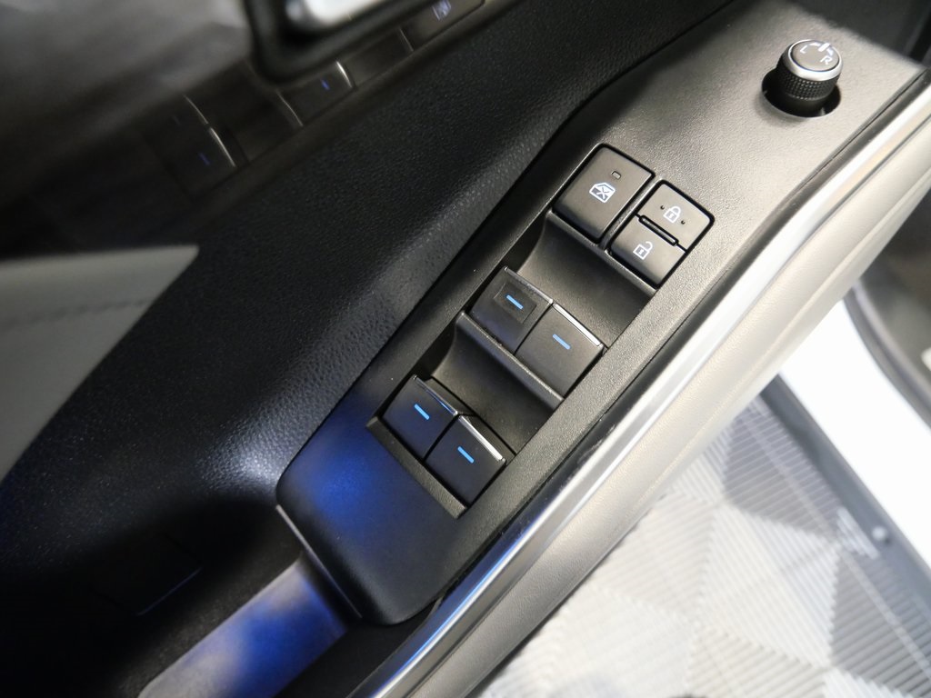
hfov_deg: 71.6
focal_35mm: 24
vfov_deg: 56.8
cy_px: 349
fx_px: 645
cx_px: 466
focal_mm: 12
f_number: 3.5
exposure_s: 1/15
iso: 3200
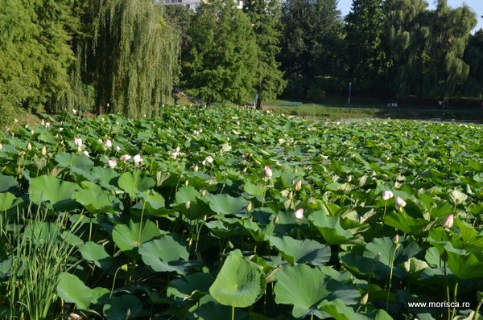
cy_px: 160
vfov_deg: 28.0
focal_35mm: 48
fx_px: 643
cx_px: 242
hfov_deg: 41.2
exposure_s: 1/250
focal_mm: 32
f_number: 8
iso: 200
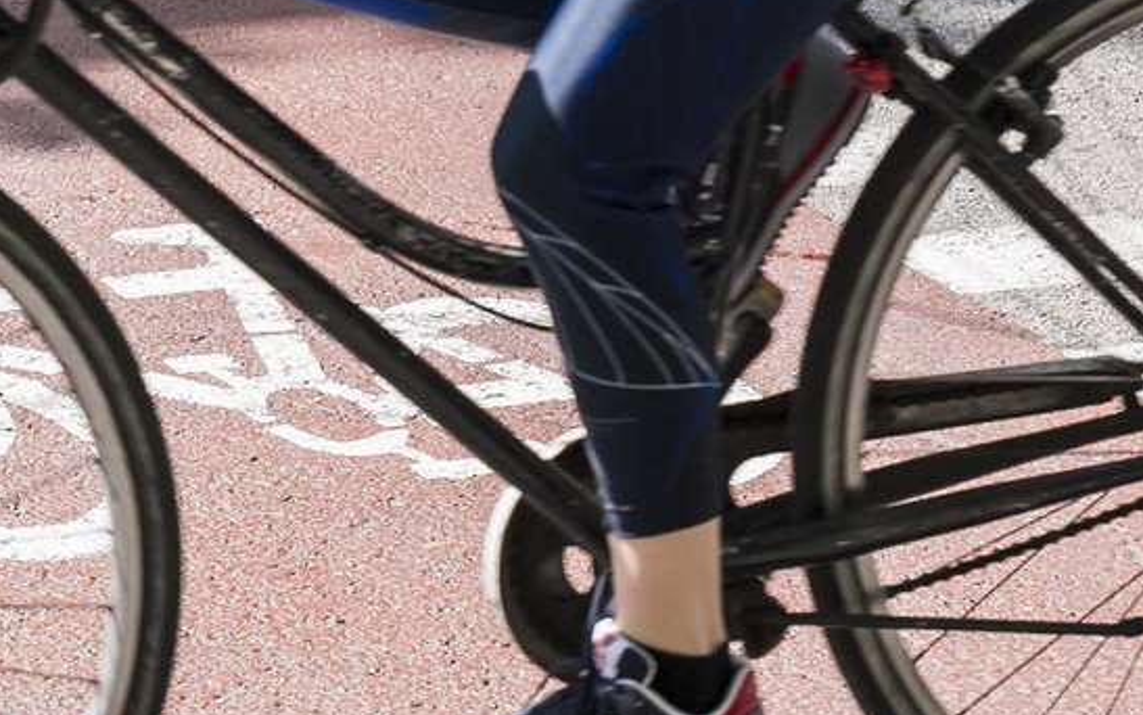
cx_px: 236
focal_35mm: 271
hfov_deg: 7.7
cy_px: 403
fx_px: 8443
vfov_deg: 4.8
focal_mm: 70
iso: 100
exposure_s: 1/500
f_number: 5
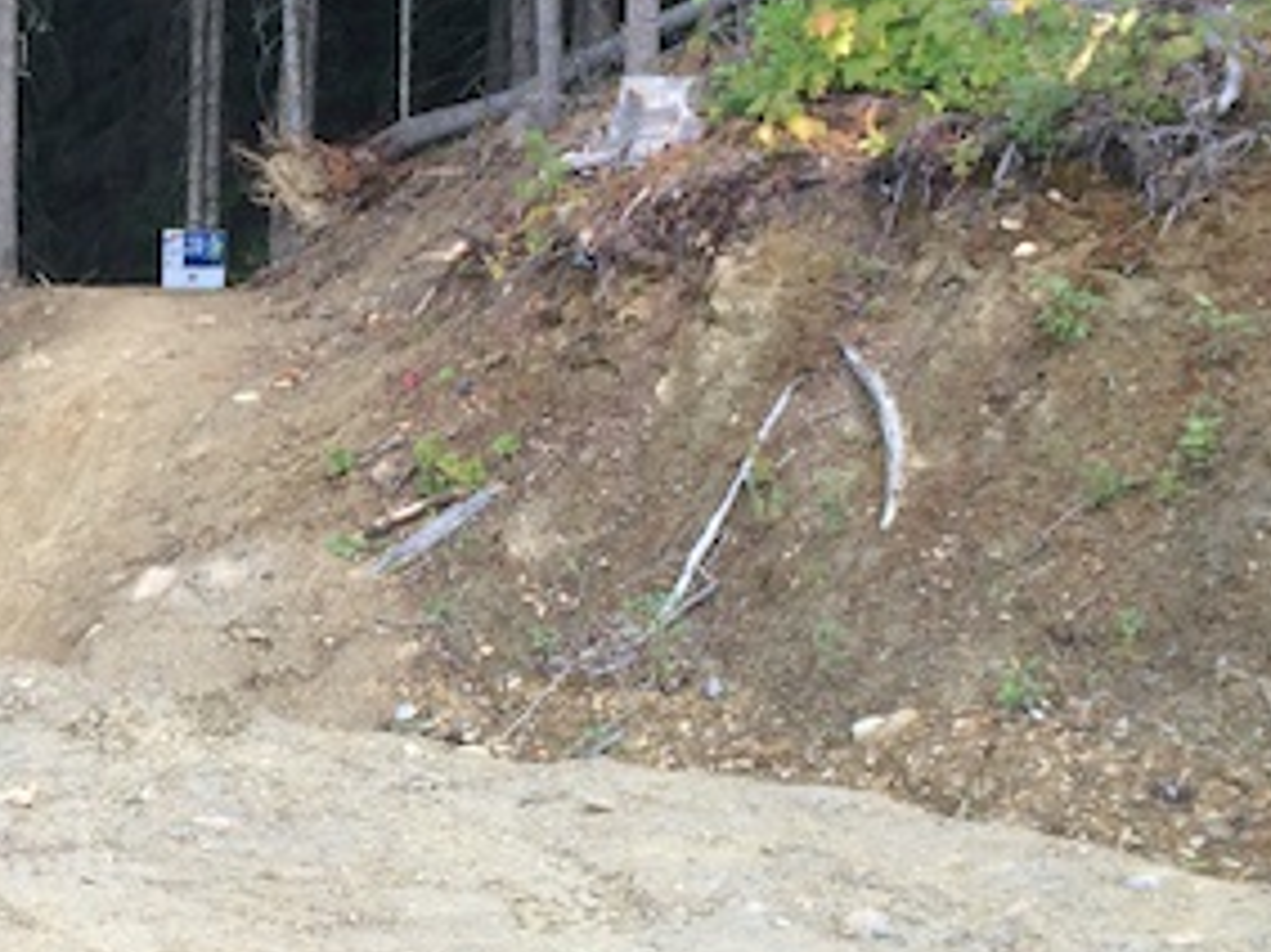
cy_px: 566
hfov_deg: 23.0
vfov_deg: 18.0
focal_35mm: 82
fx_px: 3010
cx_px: 27
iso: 32
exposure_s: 1/120
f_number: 2.2
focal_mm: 4.15
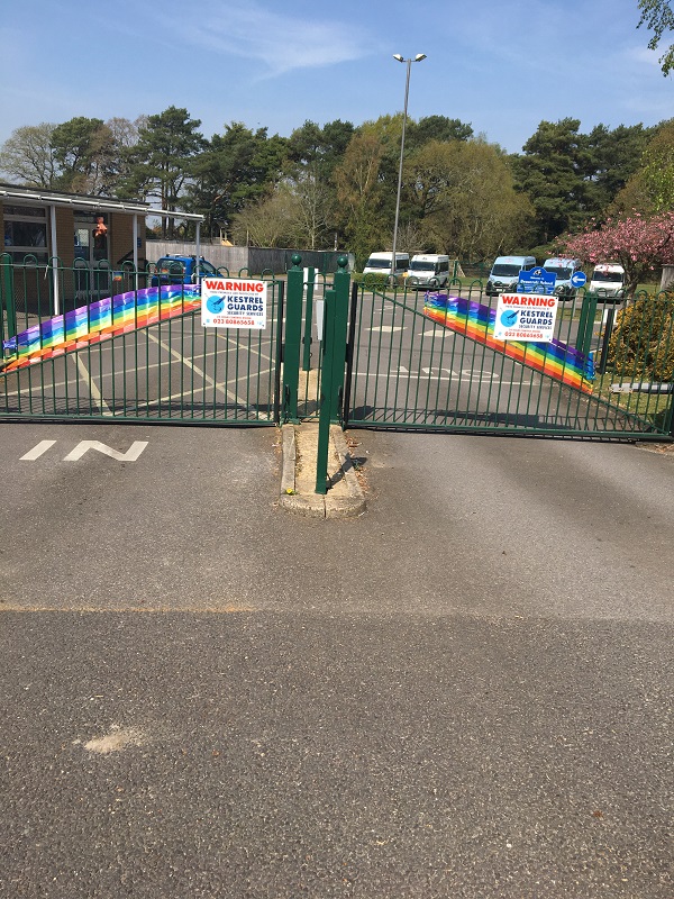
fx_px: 753
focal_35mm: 29
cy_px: 450
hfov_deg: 48.2
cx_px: 337
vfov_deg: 61.7
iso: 25
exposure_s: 1/1672
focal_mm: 4.15
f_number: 2.2
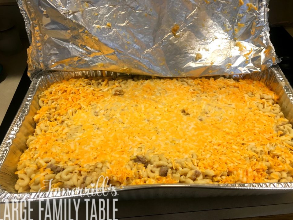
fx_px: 262
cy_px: 117
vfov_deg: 45.4
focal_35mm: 31
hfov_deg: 58.3
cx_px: 154
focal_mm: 4.15
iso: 80
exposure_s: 1/30
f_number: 2.2
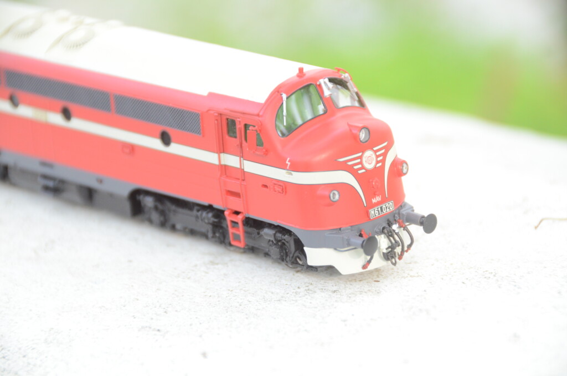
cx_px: 284
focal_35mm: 225
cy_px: 188
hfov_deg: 9.2
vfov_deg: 6.1
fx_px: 3536
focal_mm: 150
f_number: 5.6
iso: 1600
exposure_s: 1/200
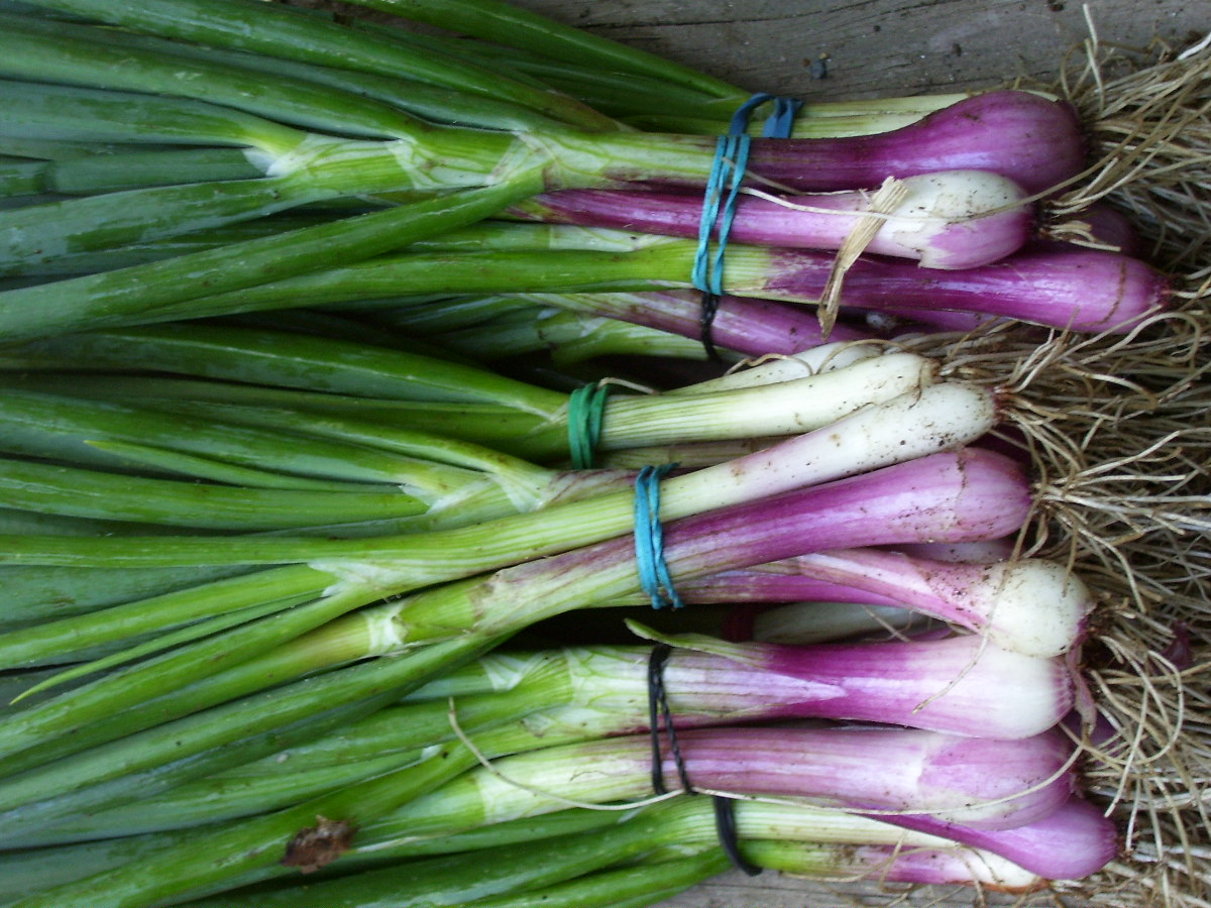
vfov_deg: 22.3
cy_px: 454
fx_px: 2309
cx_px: 606
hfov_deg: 29.4
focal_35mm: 66
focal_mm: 10.8
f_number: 3.6
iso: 160
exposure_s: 1/15
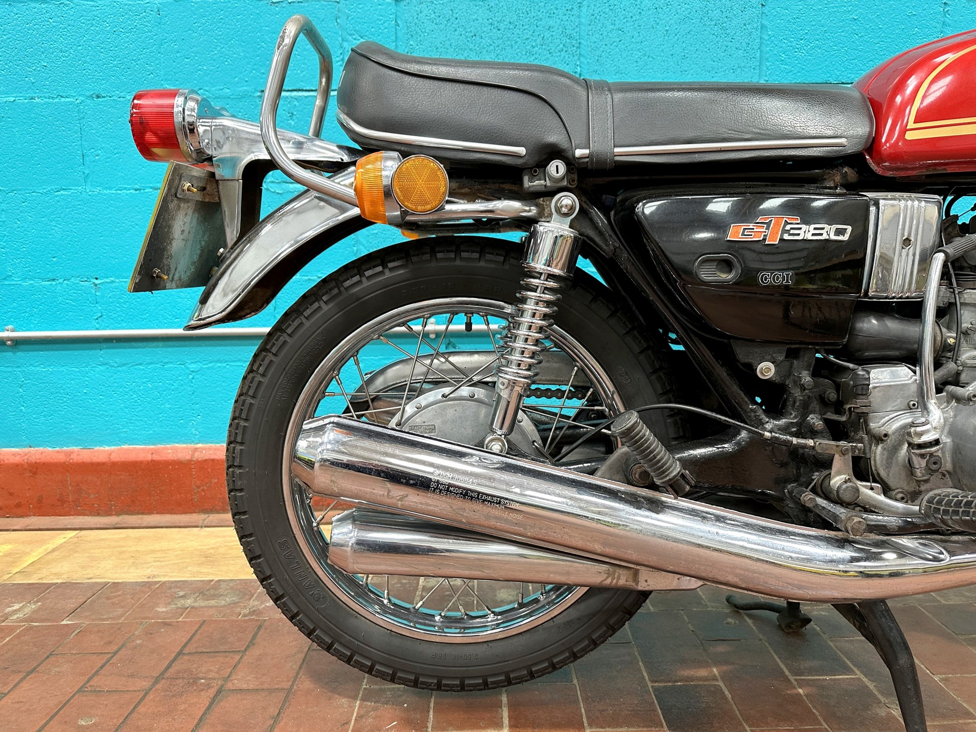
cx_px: 488
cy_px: 366
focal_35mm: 24
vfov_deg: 56.8
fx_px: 677
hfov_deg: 71.6
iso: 200
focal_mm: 6.86
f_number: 1.78
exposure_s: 1/50
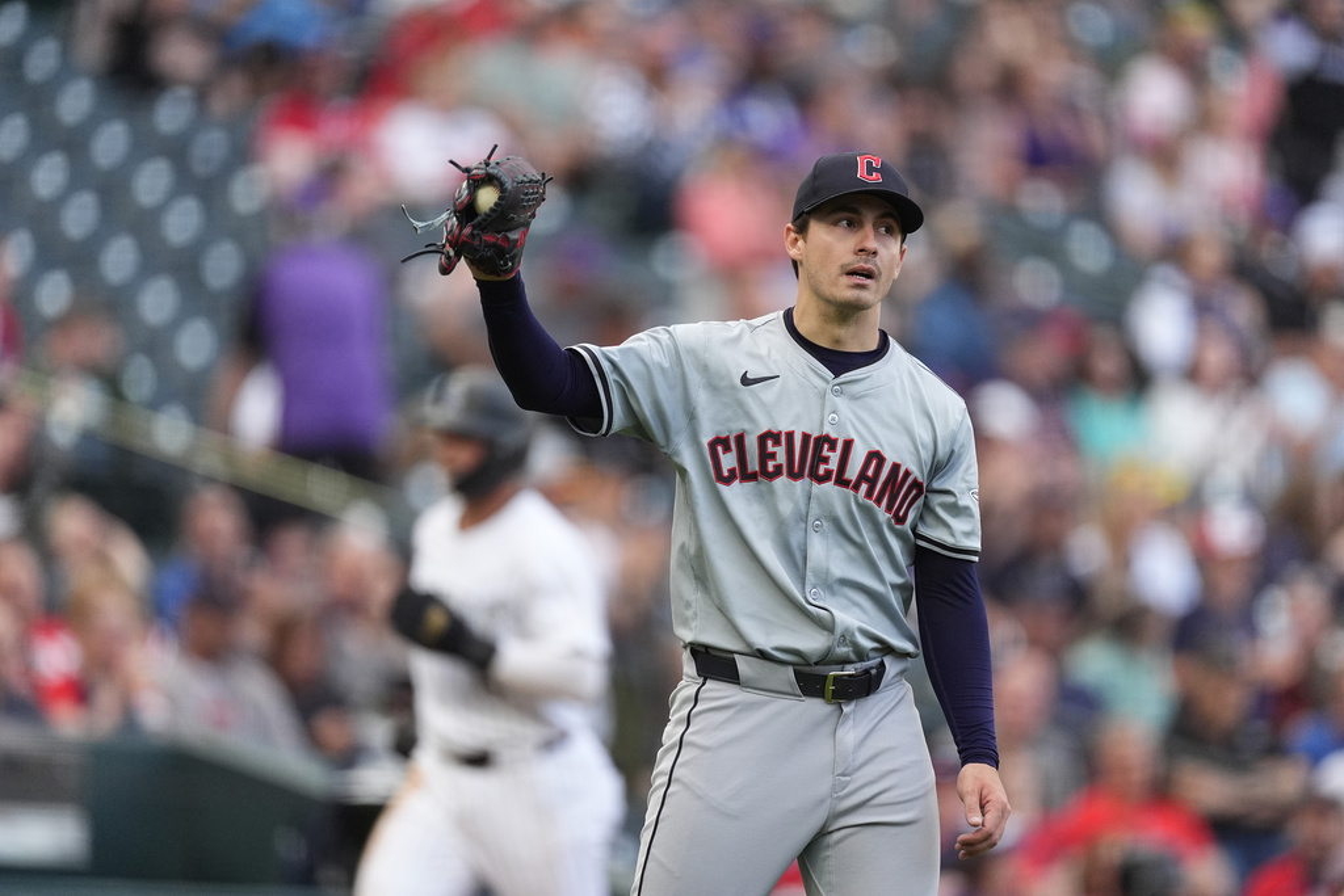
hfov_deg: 3.4
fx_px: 22402
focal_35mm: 600
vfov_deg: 2.3
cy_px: 448
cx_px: 672
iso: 2500
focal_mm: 600
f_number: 4
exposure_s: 1/1000
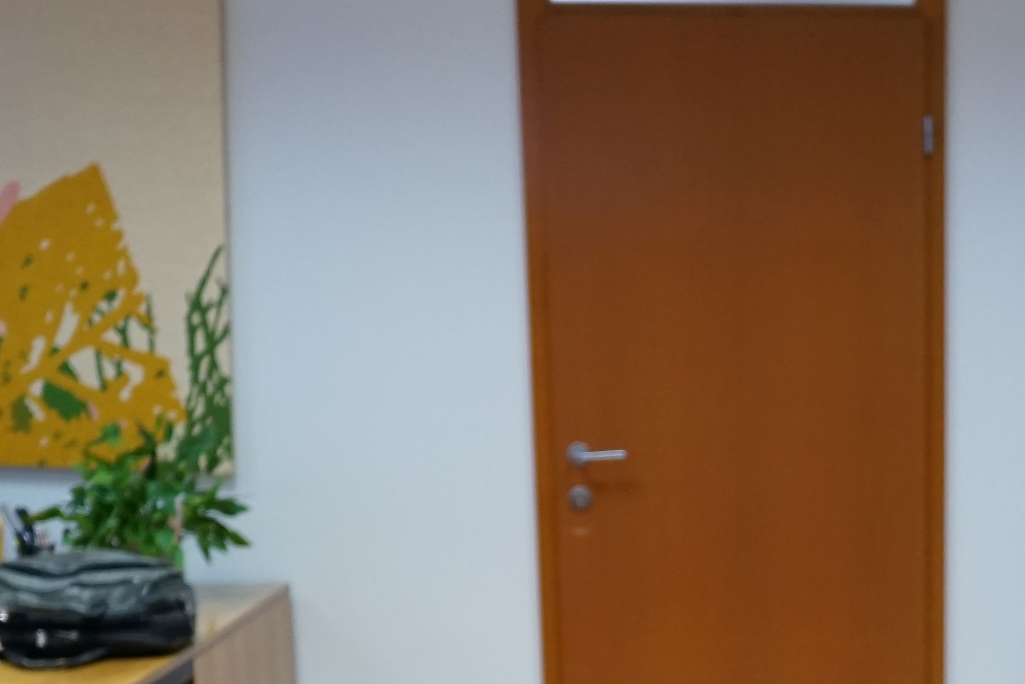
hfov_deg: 22.0
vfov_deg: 14.4
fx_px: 2562
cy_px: 957
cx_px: 944
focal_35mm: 90
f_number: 4
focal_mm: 31
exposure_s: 1/100
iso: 1250
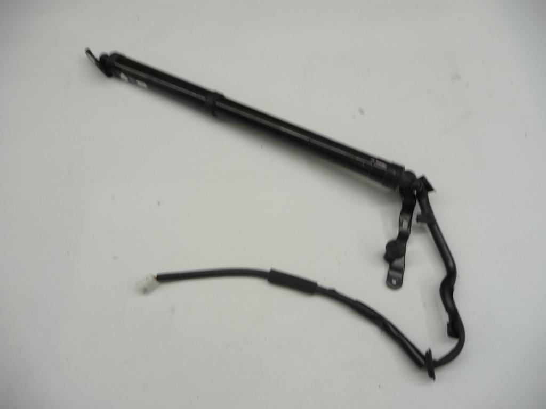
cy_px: 204
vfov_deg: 49.7
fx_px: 442
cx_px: 273
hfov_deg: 63.4
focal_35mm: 28
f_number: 3.3
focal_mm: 4.7
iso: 125
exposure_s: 1/30
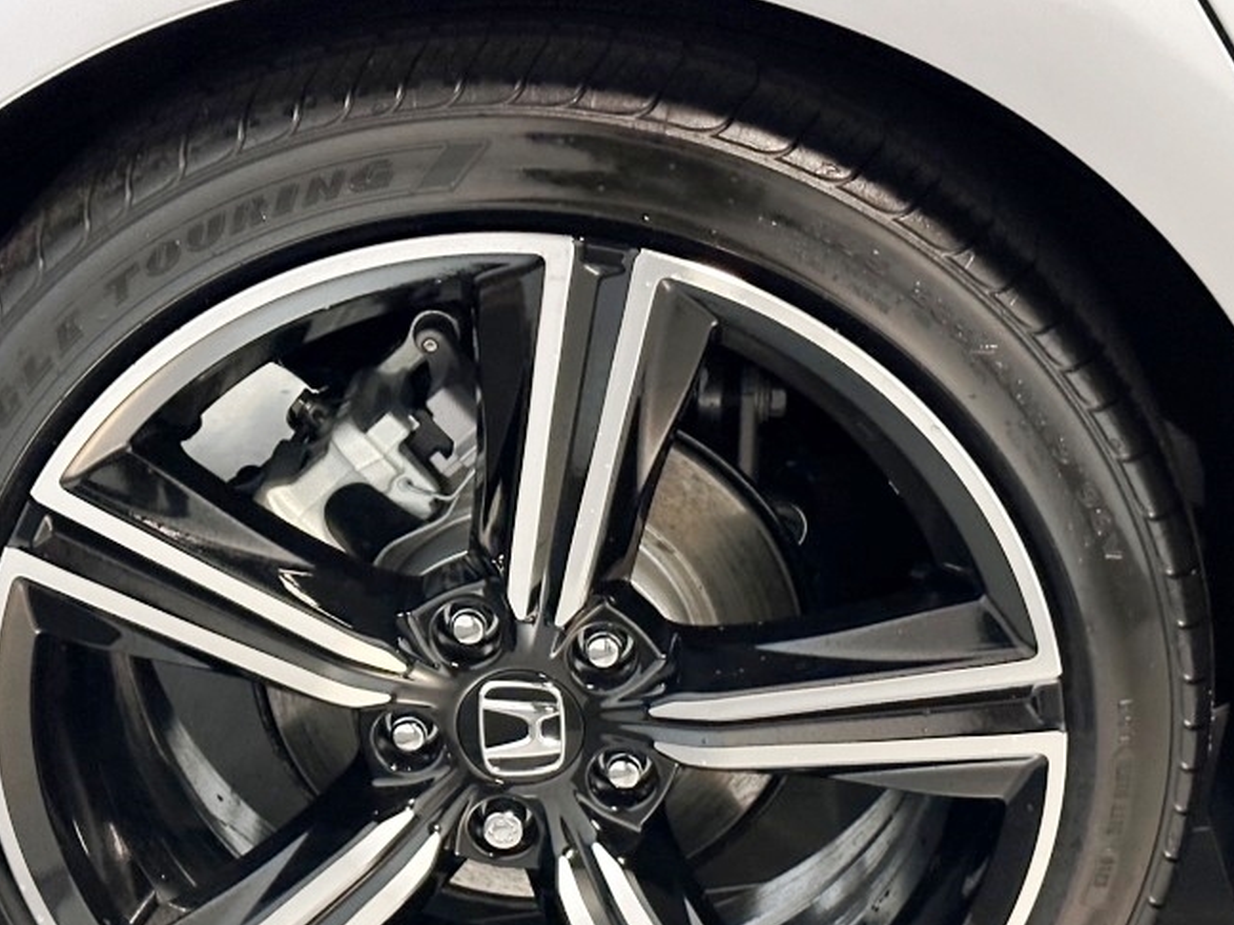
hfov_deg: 25.6
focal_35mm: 76
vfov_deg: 19.2
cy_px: 729
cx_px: 515
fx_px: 2709
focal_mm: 6.86
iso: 640
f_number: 1.78
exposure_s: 1/30
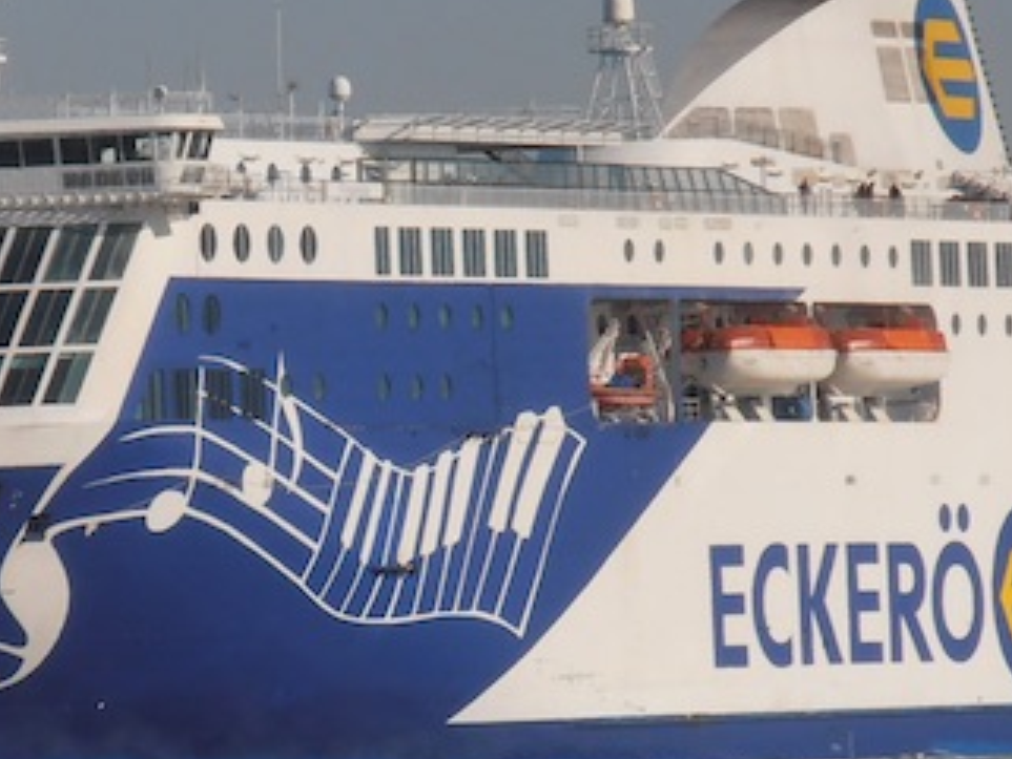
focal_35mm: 598
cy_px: 331
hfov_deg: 3.3
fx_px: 17489
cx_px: 347
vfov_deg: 2.5
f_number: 5.7
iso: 80
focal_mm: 42.54
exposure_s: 1/1250
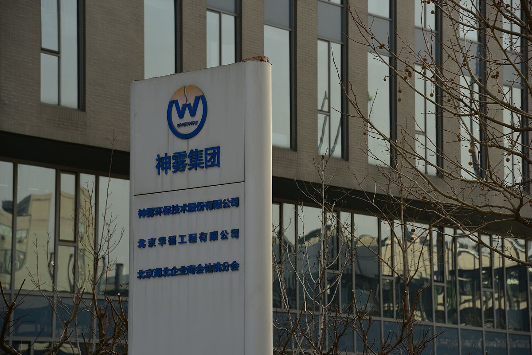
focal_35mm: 120
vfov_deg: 11.4
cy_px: 178
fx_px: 1774
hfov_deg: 17.1
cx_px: 266
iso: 100
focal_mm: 120
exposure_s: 1/250
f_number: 5.6
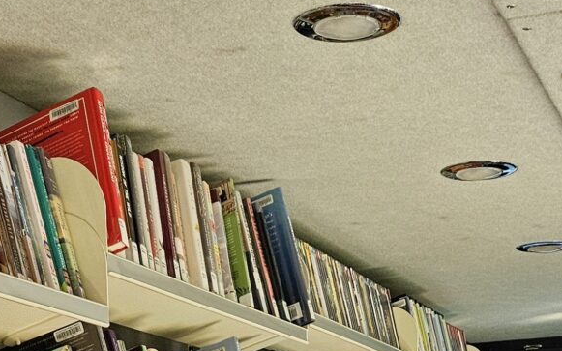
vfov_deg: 11.7
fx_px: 1317
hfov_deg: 24.1
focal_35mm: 86
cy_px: 898
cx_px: 281
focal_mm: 5.4
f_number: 1.8
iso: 64
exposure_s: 1/120
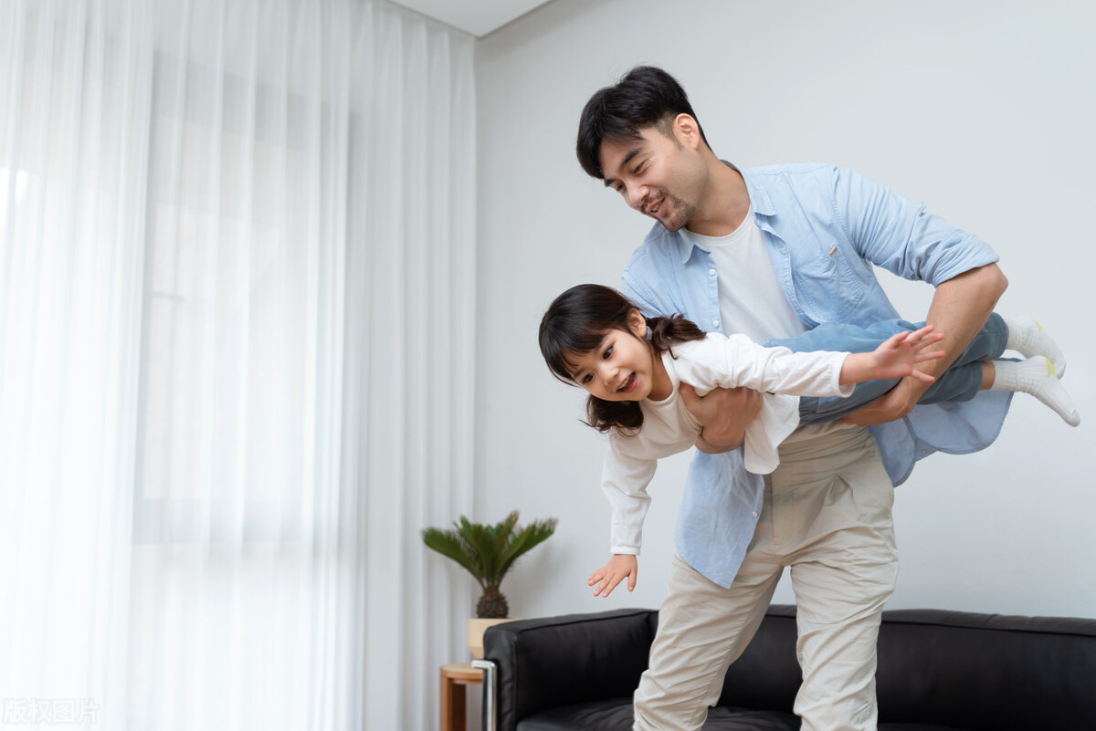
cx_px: 548
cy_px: 366
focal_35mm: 35
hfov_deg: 54.4
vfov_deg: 37.9
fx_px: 1066
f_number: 2.8
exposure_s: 1/200
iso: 320
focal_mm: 35
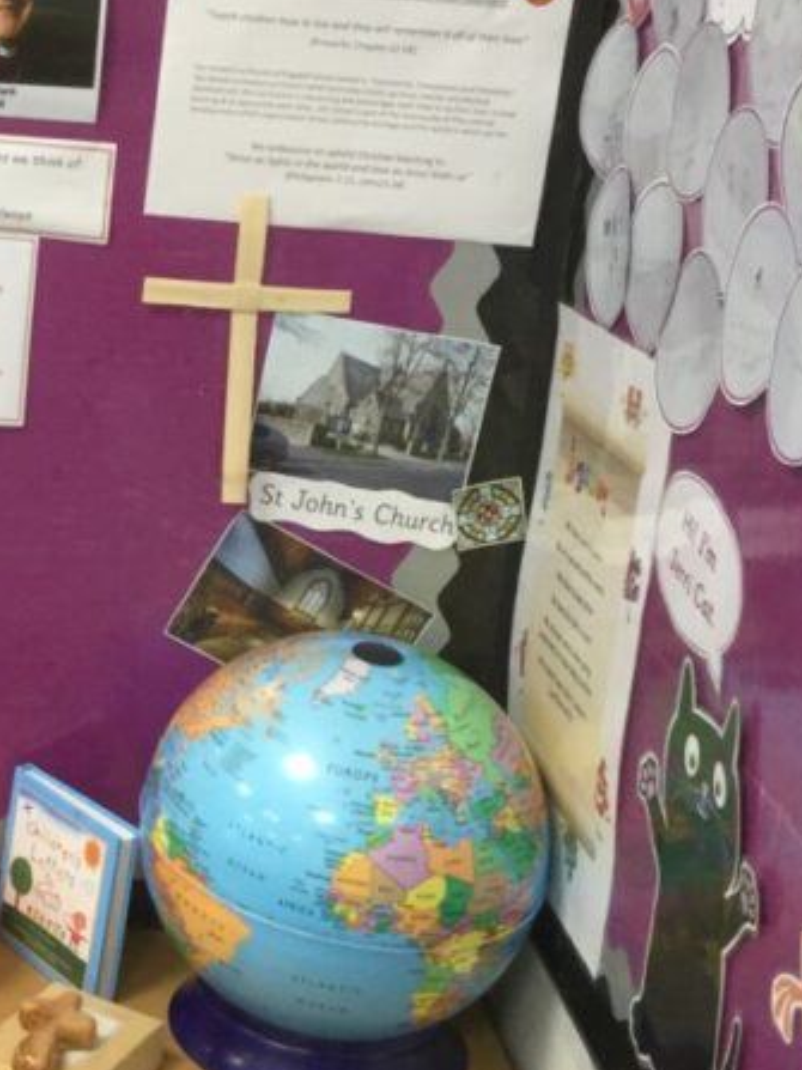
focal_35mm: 71
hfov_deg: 20.0
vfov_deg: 27.4
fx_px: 2194
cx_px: -24
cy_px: 474
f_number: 2.4
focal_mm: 3.3
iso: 80
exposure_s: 1/33
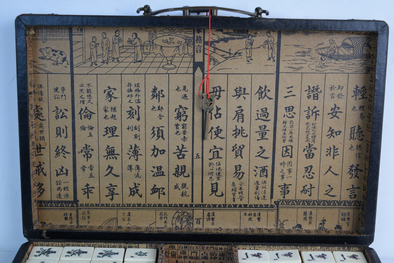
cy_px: 132
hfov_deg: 37.8
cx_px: 197
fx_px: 575
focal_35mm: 52
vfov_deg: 25.8
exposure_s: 1/100
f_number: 5
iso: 400
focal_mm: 35
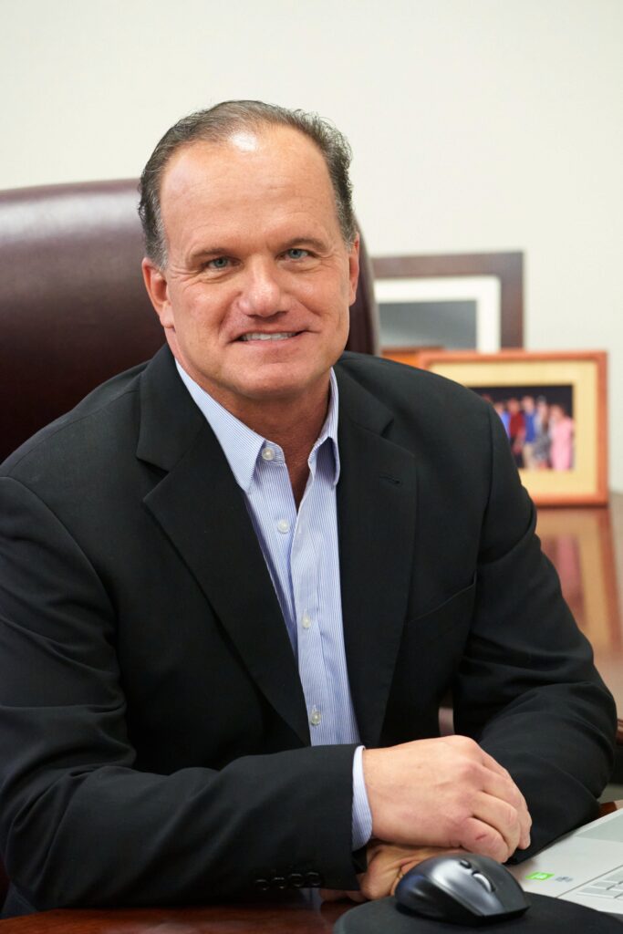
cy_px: 467
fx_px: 3192
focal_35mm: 123
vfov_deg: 16.7
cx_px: 312
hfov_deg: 11.1
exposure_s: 1/200
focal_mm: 123
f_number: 5
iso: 16000
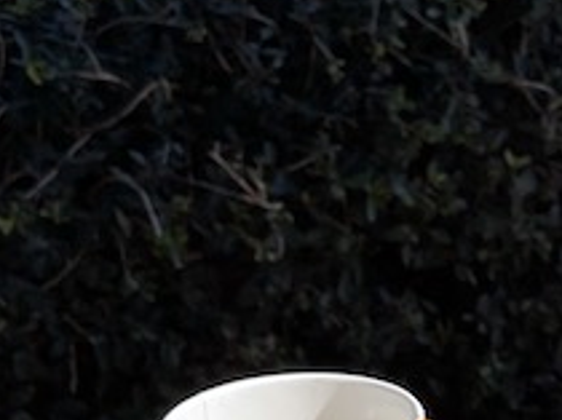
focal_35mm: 134
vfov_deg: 11.0
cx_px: 648
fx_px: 2173
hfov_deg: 14.3
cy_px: 358
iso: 32
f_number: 1.6
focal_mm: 5.1
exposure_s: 1/1821
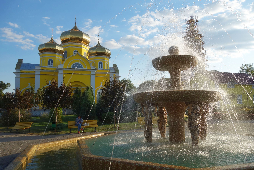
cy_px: 85
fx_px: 205
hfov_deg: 63.7
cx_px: 127
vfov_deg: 45.0
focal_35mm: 29
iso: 125
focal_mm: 10.63
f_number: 5.6
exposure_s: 1/400
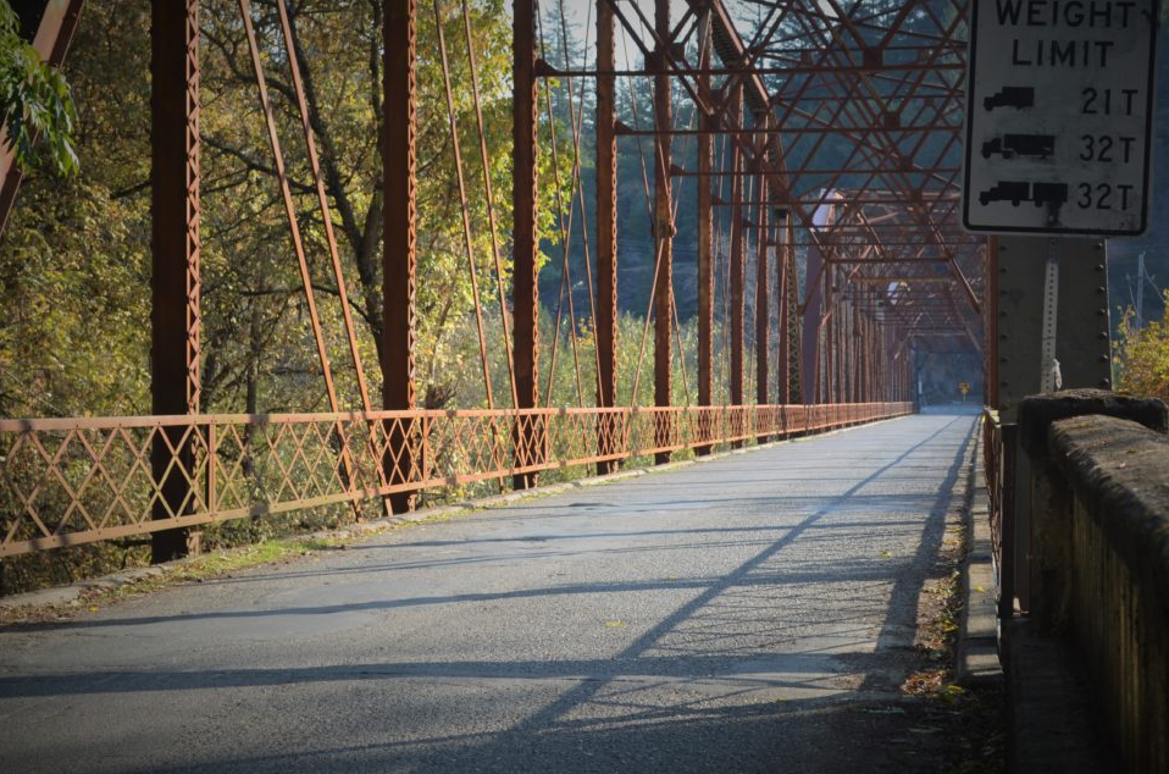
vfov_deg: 17.6
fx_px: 2495
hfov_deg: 26.4
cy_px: 376
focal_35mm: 77
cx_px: 611
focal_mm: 48
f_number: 7.1
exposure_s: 1/200
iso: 200
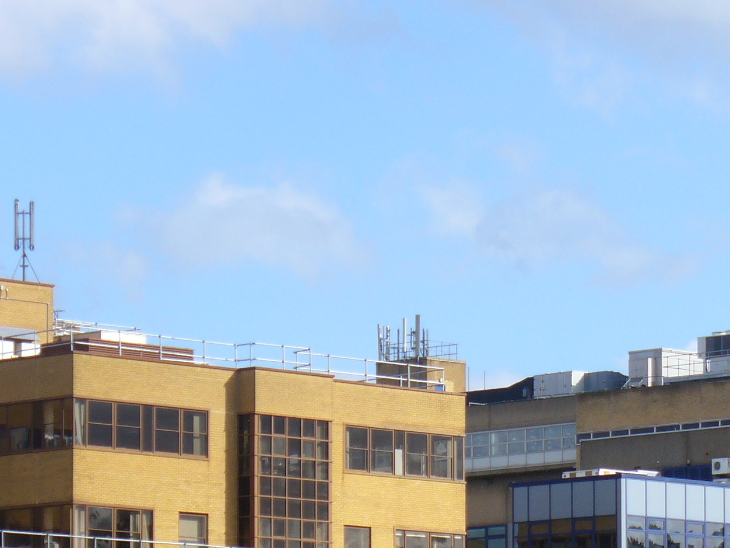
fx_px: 4787
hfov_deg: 8.7
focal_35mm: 227
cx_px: 581
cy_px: 523
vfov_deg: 6.5
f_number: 3.6
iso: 80
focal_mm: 18.3
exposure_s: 1/640
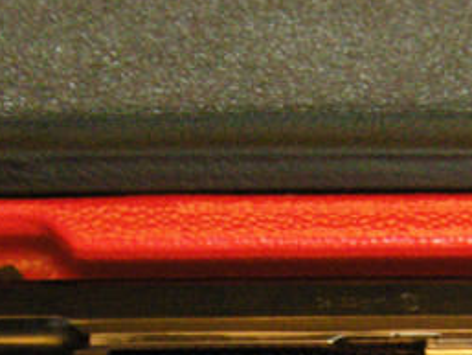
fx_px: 1923
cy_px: 627
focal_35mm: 141
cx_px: 293
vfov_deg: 10.0
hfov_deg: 14.0
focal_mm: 7.3
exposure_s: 1/40
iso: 400
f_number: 2.8
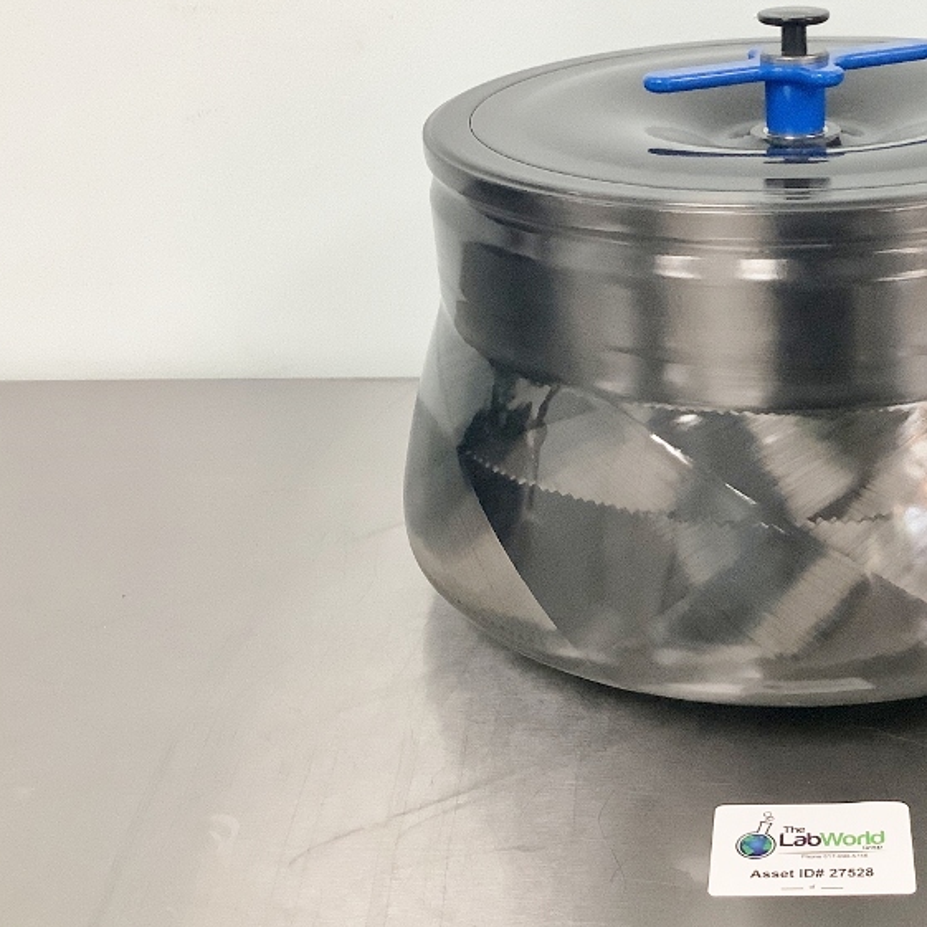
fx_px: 1515
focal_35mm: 50
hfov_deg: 32.7
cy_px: 368
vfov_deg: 33.9
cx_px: 795
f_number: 2.4
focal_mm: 3.3
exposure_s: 1/60
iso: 250
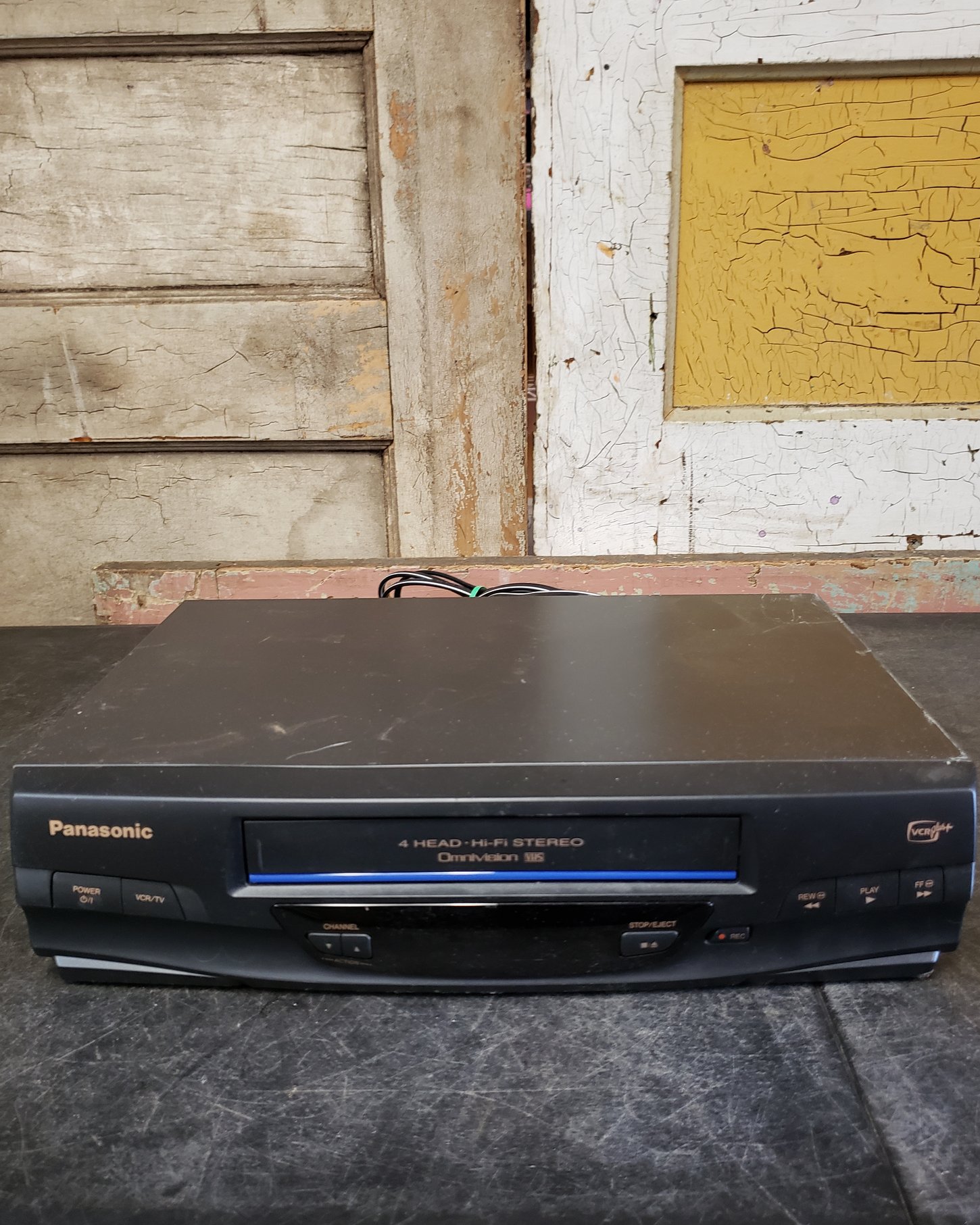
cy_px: 620
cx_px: 485
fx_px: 1015
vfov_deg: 62.2
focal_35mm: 28
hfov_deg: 51.5
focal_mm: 4.3
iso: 320
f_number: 1.5
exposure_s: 1/40
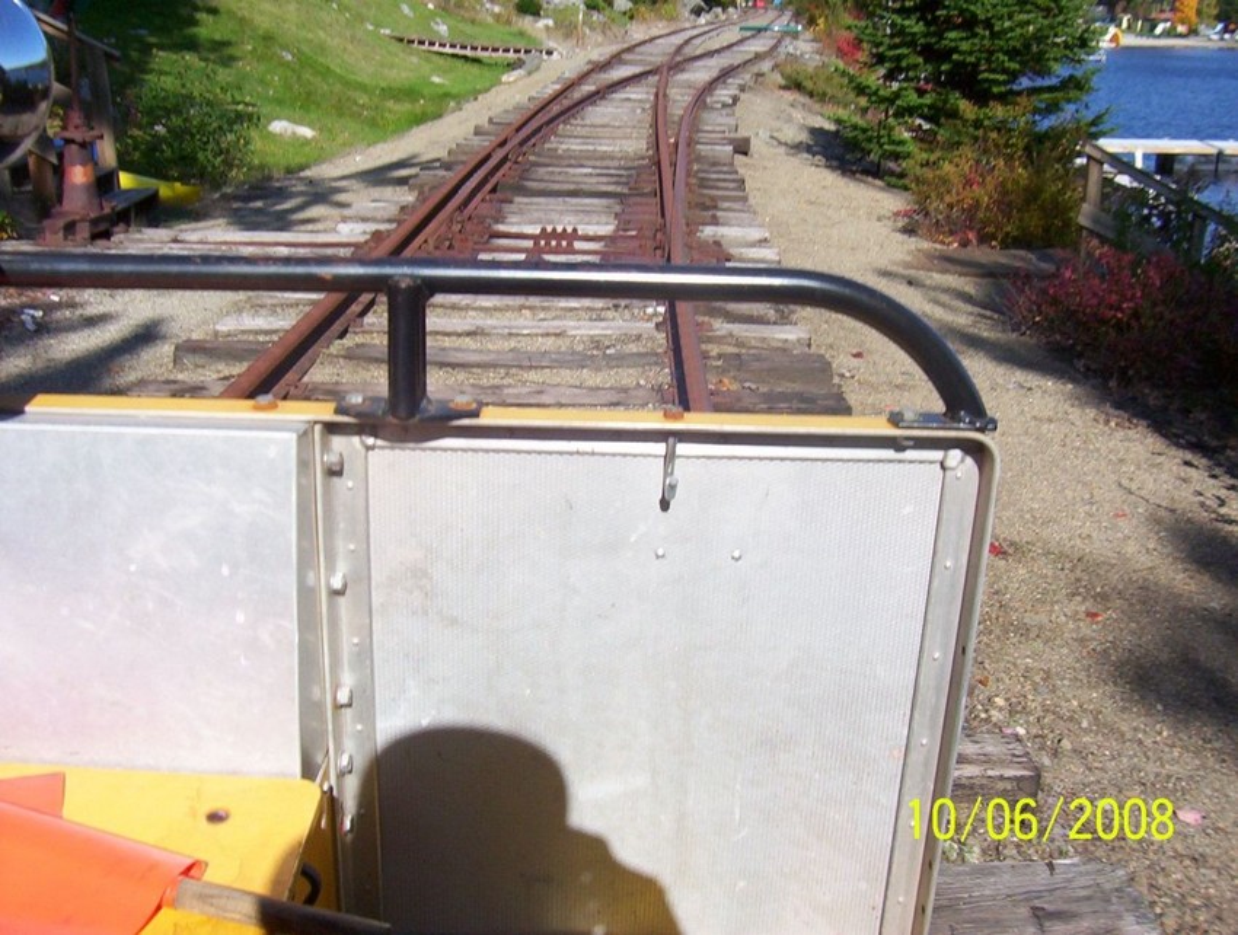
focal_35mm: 43
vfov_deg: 33.7
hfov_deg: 43.7
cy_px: 468
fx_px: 1542
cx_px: 619
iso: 100
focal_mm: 5.77
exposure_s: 1/591
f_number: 5.17
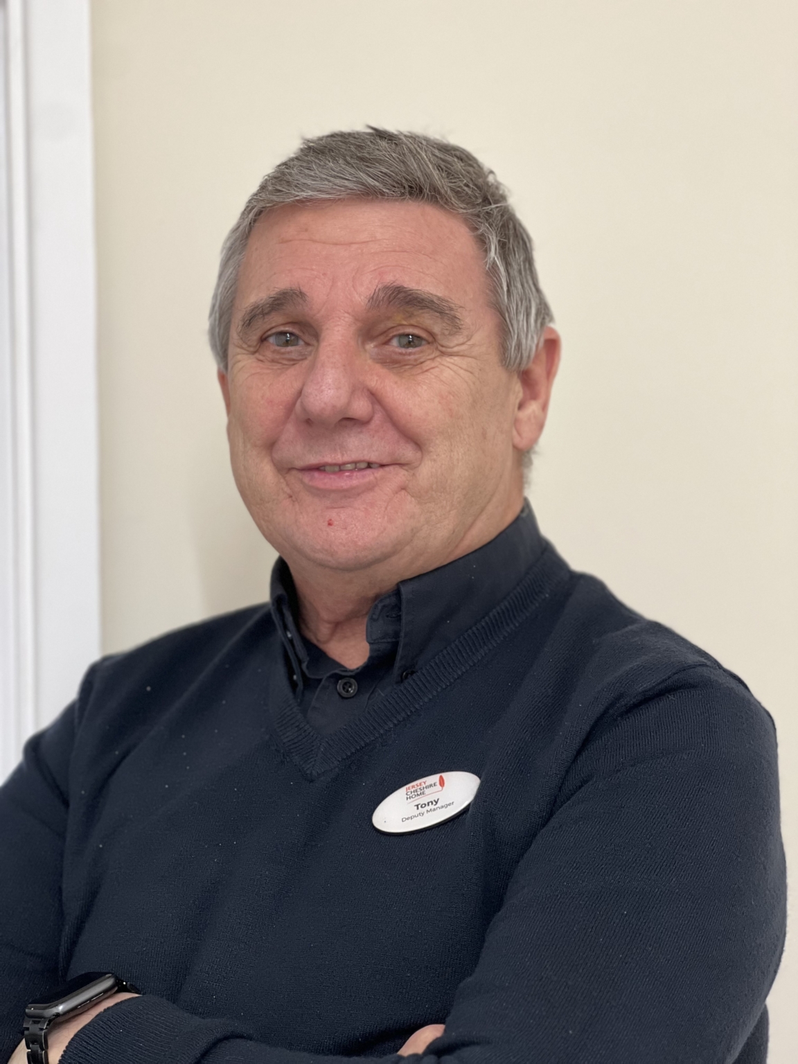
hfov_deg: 19.1
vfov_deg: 25.3
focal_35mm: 77
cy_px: 532
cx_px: 399
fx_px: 2367
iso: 160
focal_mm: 9
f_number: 2.8
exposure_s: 1/33
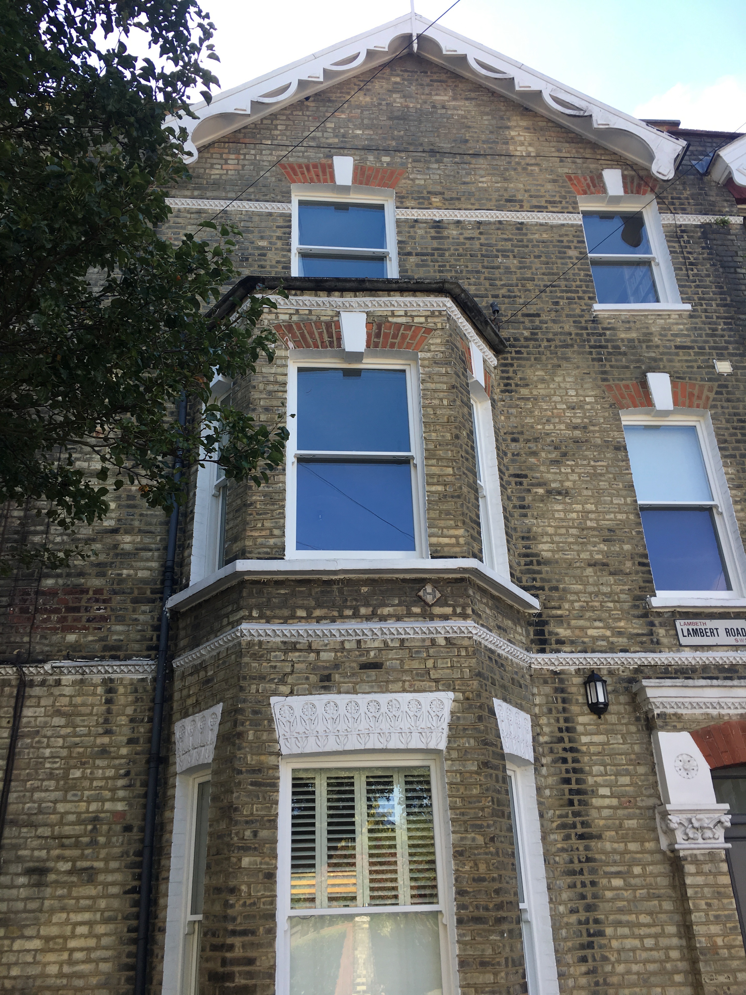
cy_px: 498
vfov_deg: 61.7
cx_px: 373
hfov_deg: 48.2
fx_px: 833
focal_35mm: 29
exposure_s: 1/262
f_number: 2.2
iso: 25
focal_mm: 4.15
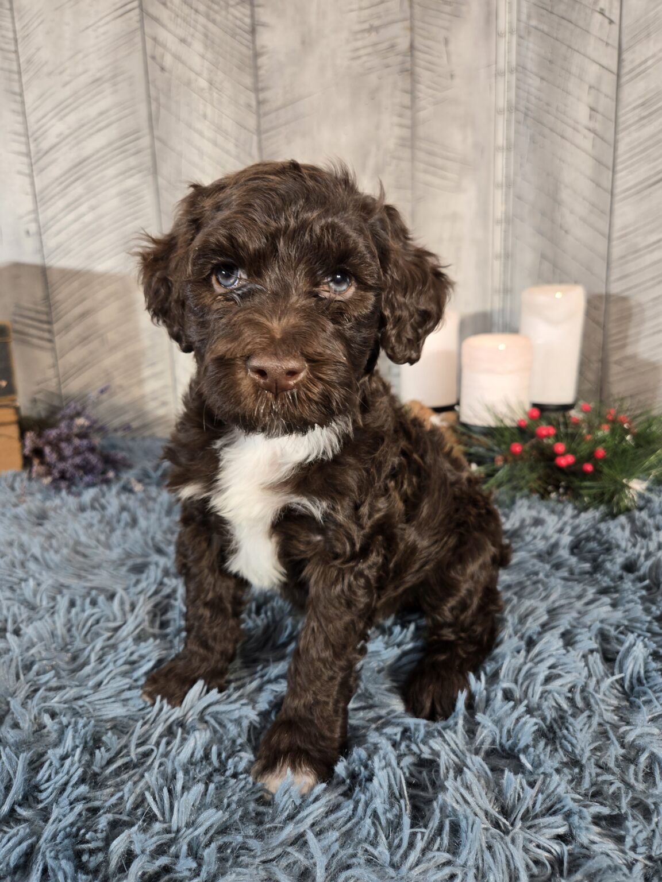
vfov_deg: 73.9
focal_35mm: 23
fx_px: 586
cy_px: 441
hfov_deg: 58.9
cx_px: 331
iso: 64
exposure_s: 1/120
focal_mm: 5.4
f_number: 1.8
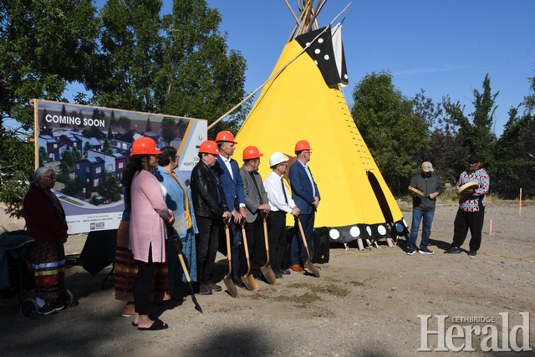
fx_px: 595
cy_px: 178
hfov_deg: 48.4
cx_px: 268
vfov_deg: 33.4
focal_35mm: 40
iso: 250
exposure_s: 1/640
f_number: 13
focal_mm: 27
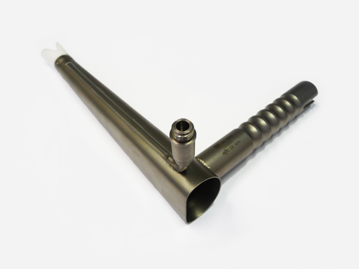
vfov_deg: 49.7
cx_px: 180
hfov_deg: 63.4
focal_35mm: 28
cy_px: 134
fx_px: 290
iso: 125
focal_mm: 4.7
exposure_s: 1/30
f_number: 3.3
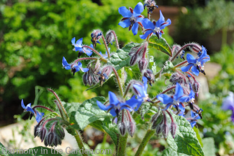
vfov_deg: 22.7
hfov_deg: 33.4
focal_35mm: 60
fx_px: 390
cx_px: 117
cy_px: 78
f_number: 6.3
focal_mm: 40
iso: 100
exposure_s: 1/160
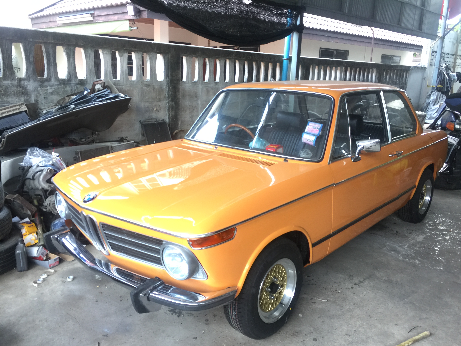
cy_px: 173
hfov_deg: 61.7
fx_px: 386
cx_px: 230
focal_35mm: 29
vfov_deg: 48.2
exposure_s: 1/33
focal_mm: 4.15
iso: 40
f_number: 2.2
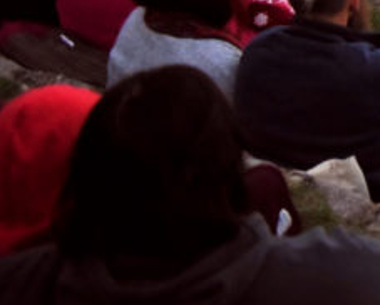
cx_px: 1163
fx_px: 2431
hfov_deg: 7.7
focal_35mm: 216
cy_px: -524
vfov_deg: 6.7
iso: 2800
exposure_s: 1/4000
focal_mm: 34
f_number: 2.8
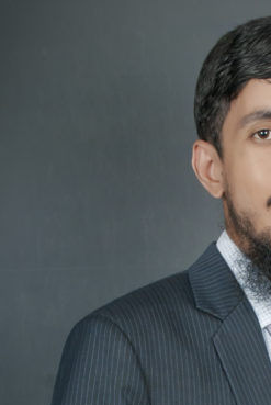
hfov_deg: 8.7
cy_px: 482
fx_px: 1779
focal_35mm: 158
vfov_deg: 12.7
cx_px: 253
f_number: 9
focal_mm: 38
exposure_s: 1/125
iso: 100
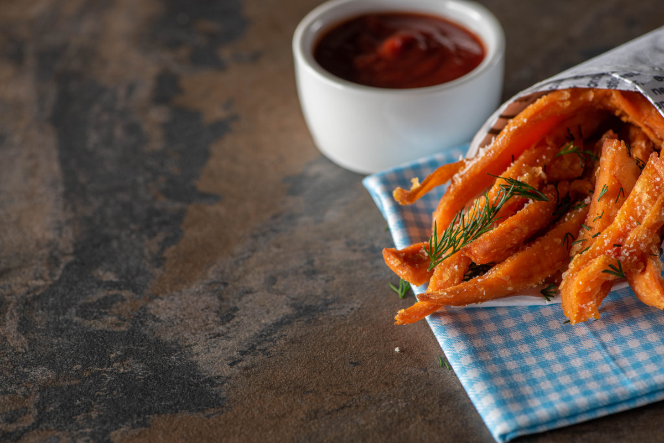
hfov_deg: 19.4
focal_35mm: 105
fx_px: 1937
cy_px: 222
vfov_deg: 13.1
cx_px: 332
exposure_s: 1/160
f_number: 8
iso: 160
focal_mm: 105
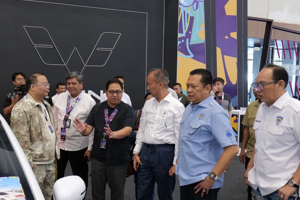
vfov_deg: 32.6
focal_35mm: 41
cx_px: 116
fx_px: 342
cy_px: 116
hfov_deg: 47.1
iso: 4000
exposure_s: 1/100
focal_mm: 31
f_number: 4.2
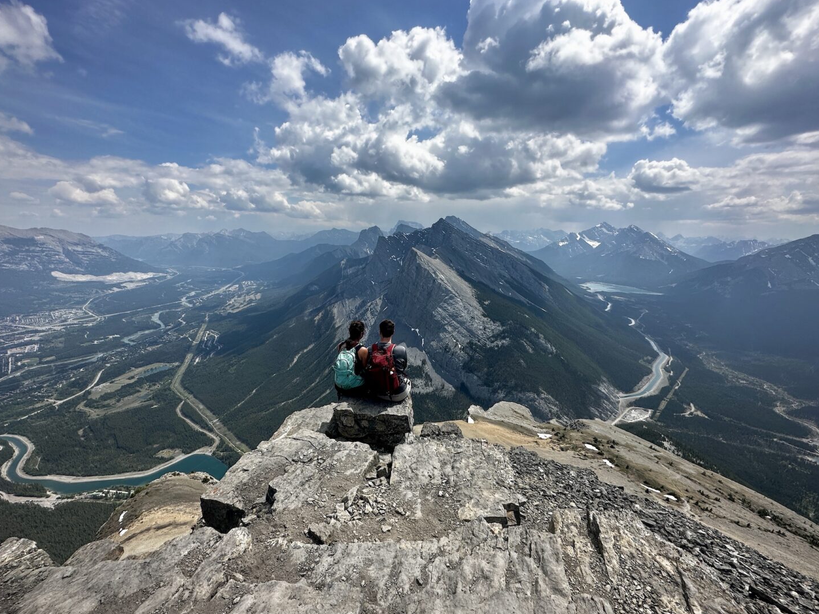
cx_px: 388
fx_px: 355
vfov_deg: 81.6
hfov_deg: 98.1
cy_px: 326
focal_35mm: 15
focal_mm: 2.22
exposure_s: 1/2500
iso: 50
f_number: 2.2
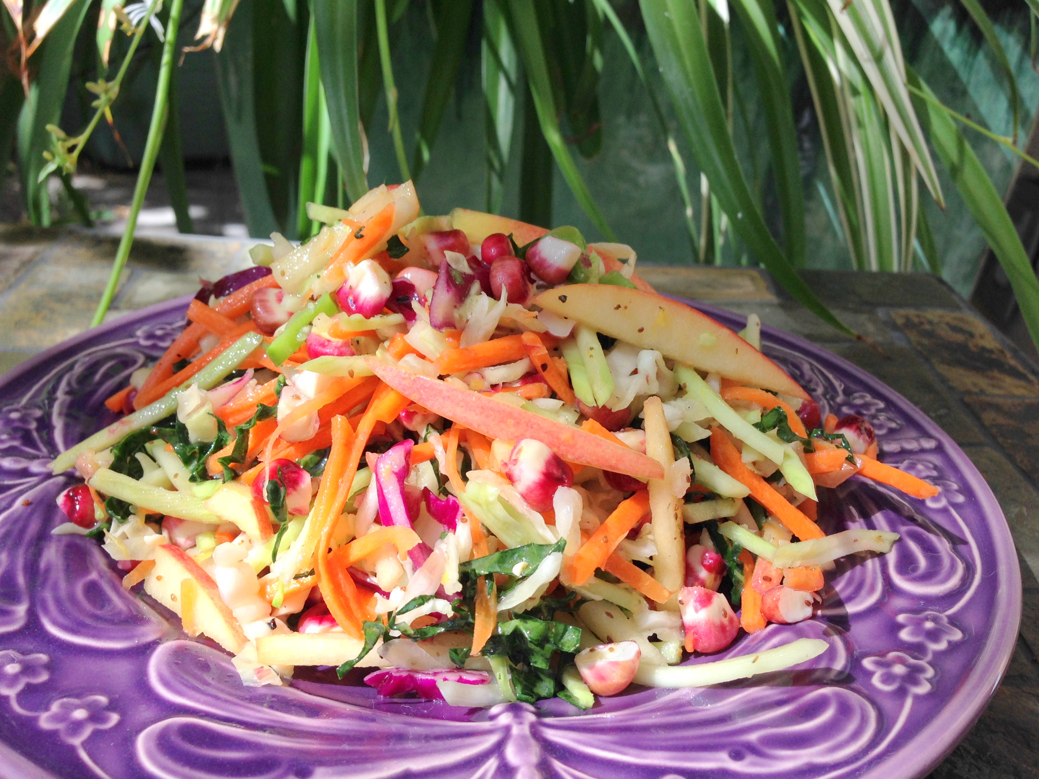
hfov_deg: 55.4
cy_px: 390
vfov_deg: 42.9
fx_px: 990
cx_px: 520
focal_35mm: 33
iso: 50
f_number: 2.4
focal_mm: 4.12
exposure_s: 1/455
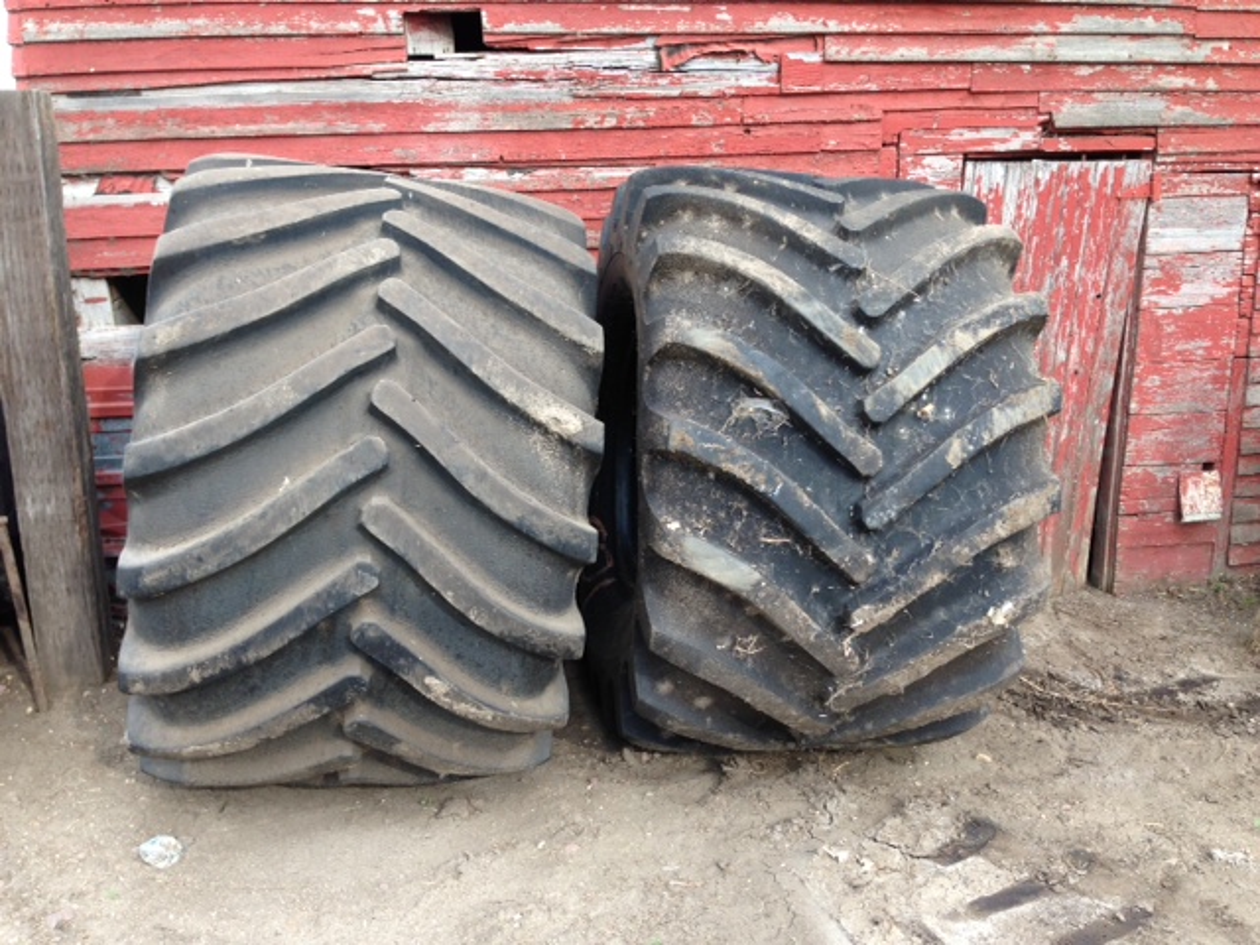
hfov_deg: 55.4
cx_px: 630
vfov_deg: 42.9
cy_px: 472
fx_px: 1201
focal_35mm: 33
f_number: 2.4
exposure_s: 1/139
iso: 50
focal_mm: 4.13
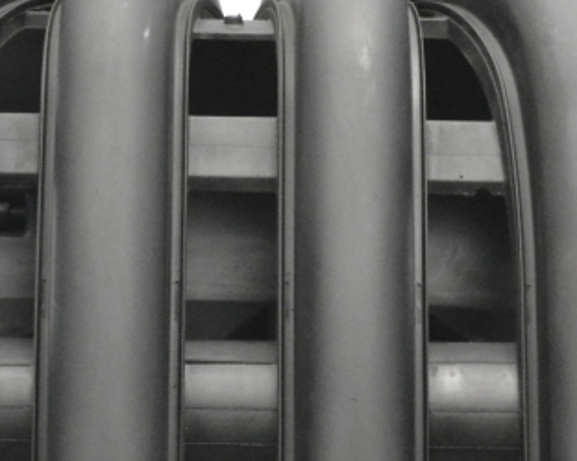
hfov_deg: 13.0
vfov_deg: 10.4
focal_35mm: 148
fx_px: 2525
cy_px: 428
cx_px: 292
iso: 6400
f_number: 13
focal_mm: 32
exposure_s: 1/125
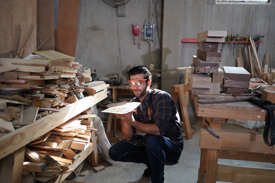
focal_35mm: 35
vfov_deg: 37.8
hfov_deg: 54.4
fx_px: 267
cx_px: 138
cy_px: 92
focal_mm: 35
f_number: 1.4
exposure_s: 1/200
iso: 250
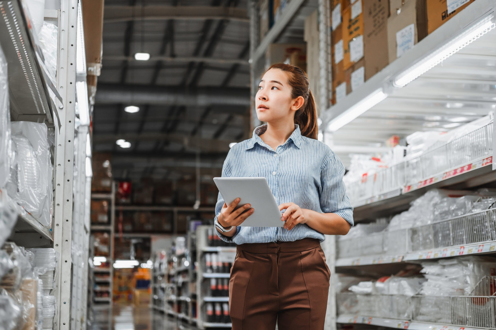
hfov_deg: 37.5
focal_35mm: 53
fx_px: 730
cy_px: 165
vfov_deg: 25.5
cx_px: 248
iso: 320
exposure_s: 1/320
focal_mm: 35
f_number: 2
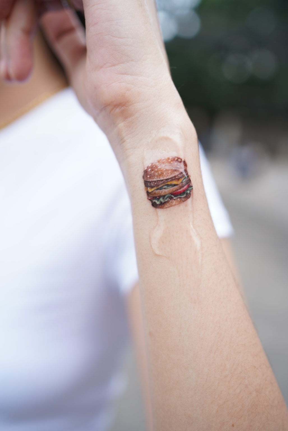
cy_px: 216
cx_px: 144
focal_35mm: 35
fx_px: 419
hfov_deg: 37.9
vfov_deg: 54.4
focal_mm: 35
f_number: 3.2
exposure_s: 1/125
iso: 160
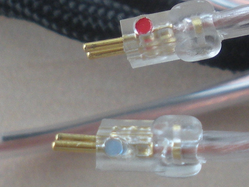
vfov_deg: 9.3
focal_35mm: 159
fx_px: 1143
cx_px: 165
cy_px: 67
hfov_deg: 12.4
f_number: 3.5
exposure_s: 1/56.1
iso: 113
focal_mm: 6.3
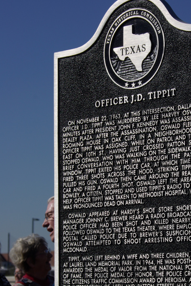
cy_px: 192
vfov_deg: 15.0
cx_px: 135
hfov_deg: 10.0
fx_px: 1085
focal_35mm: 137
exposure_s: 1/750
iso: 100
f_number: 9.5
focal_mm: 63
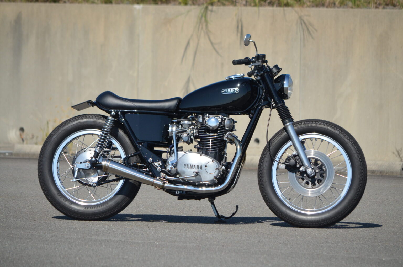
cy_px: 134
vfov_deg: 4.6
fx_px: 3352
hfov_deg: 6.9
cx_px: 202
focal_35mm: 300
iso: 560
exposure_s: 1/4000
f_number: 5
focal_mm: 200
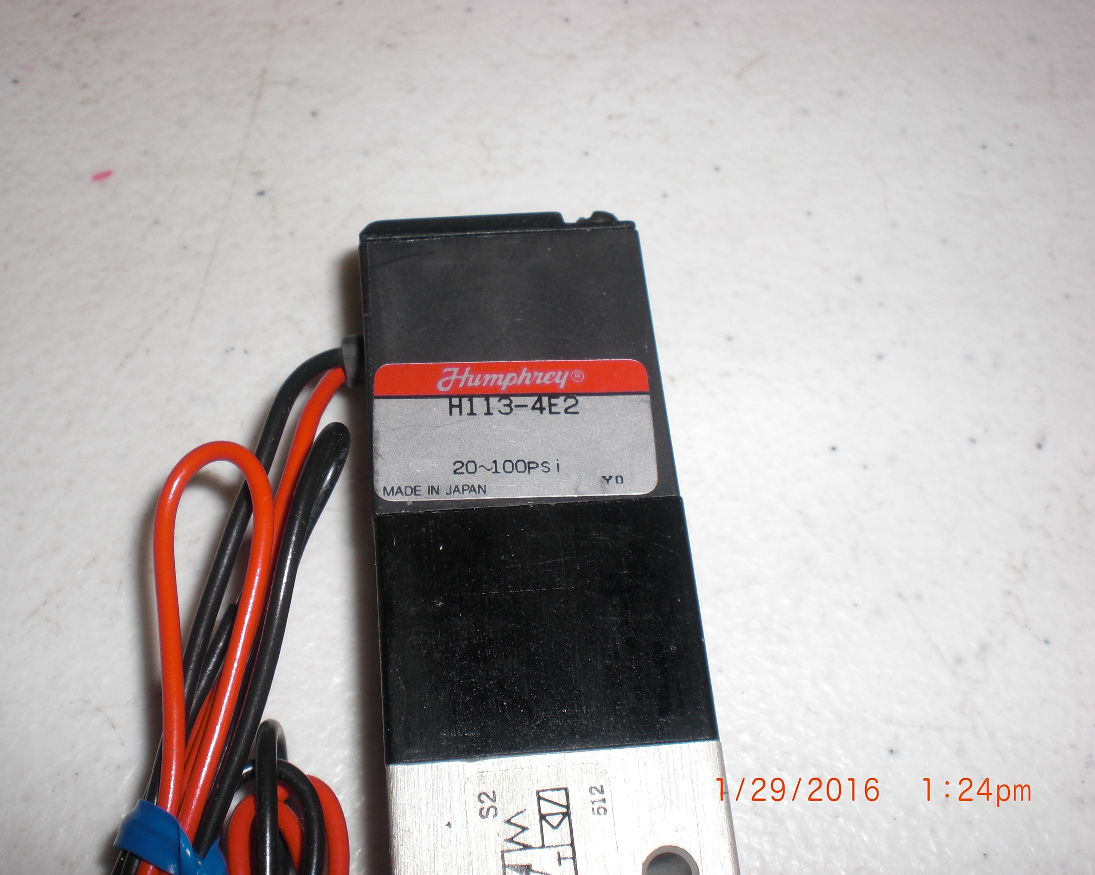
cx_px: 512
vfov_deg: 37.3
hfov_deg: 45.8
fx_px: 1296
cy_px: 439
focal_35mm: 40
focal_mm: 6.3
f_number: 5.6
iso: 64
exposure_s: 1/60
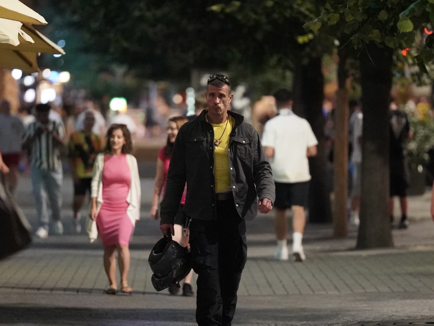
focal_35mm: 326
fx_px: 4087
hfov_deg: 6.1
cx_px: 213
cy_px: 163
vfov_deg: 4.6
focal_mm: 200
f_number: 2.8
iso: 16000
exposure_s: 1/200
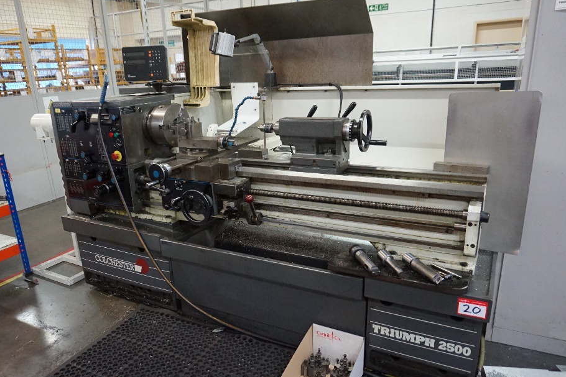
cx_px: 253
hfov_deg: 67.2
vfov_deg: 47.9
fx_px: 425
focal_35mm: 27
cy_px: 210
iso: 3200
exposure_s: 1/160
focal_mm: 16
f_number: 3.5
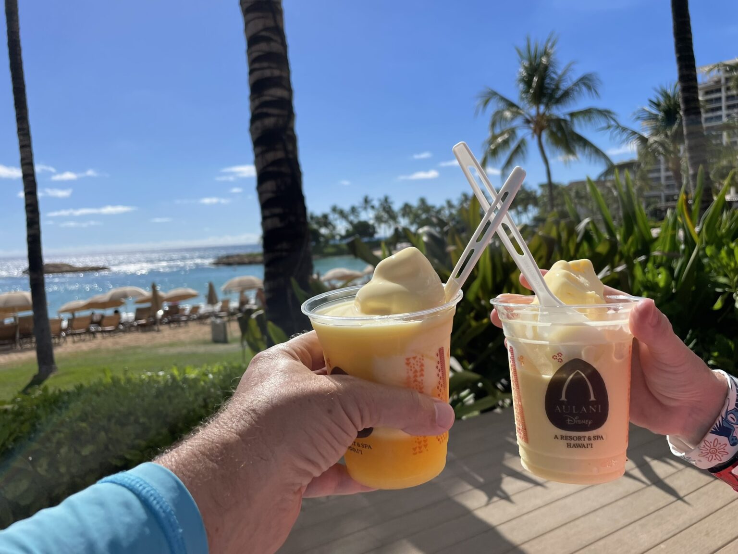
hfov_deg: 67.3
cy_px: 277
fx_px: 554
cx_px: 369
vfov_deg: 53.1
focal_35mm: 26
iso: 32
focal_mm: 4.2
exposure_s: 1/5556
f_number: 1.6
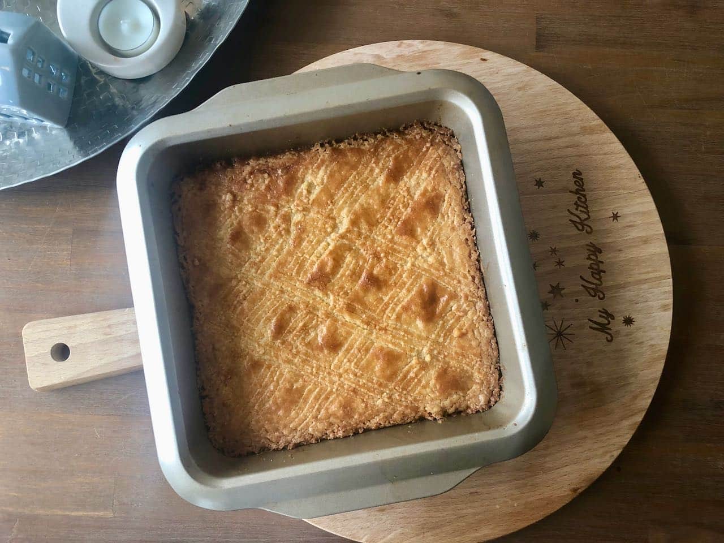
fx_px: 586
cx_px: 362
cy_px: 272
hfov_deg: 63.4
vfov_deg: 49.7
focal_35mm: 28
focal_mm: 3.99
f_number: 1.8
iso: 50
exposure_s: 1/17
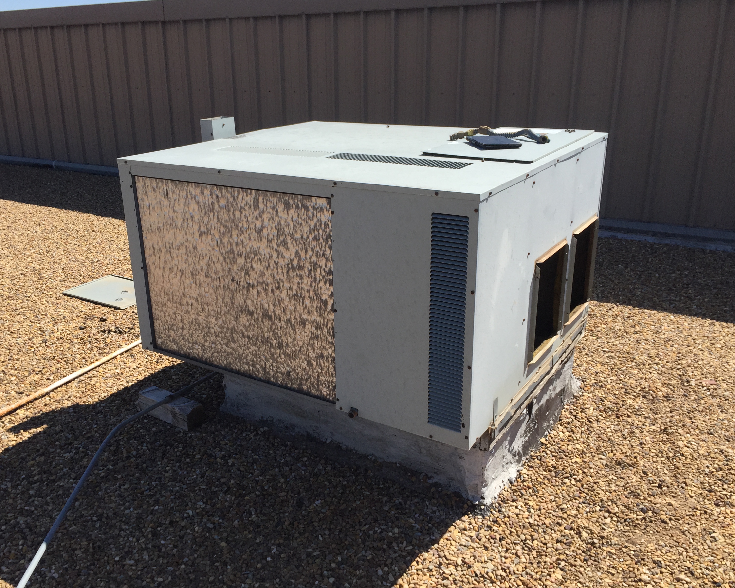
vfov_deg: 47.1
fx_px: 674
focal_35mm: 31
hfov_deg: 57.1
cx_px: 337
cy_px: 287
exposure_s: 1/1980
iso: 32
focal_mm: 4.15
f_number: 2.2
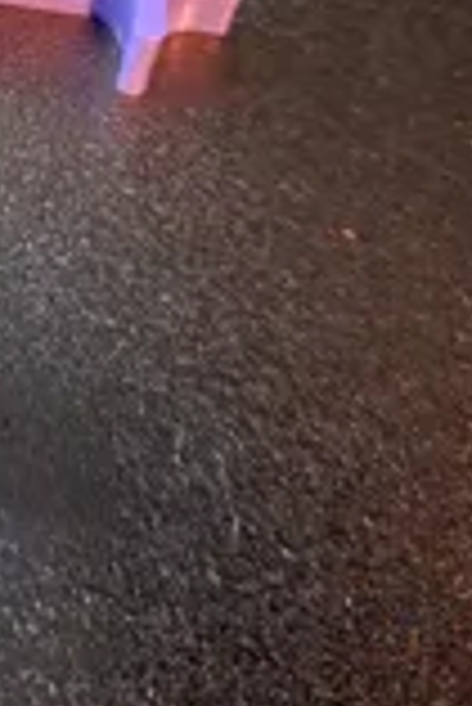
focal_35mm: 61
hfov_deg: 20.8
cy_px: 36
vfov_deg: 31.0
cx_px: -94
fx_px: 1197
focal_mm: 6.3
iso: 2500
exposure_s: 1/21.2
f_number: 1.7
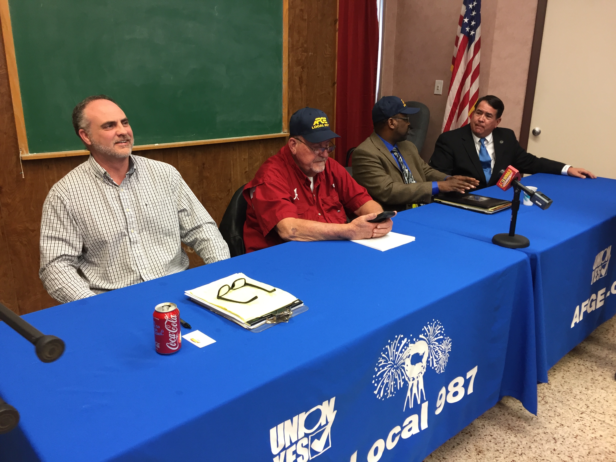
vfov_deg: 48.2
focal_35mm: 29
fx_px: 516
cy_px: 231
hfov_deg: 61.7
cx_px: 308
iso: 80
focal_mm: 4.15
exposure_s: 1/30
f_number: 2.2
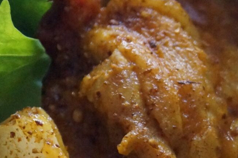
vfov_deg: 4.7
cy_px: 100
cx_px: 126
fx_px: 1942
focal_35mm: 294
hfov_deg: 7.0
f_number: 5.6
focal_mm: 50
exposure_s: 1/160
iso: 2500
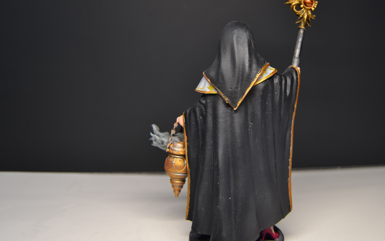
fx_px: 441
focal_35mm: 42
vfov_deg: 30.5
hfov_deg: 46.9
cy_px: 112
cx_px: 232
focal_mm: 22
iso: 100
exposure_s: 1/20
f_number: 3.5
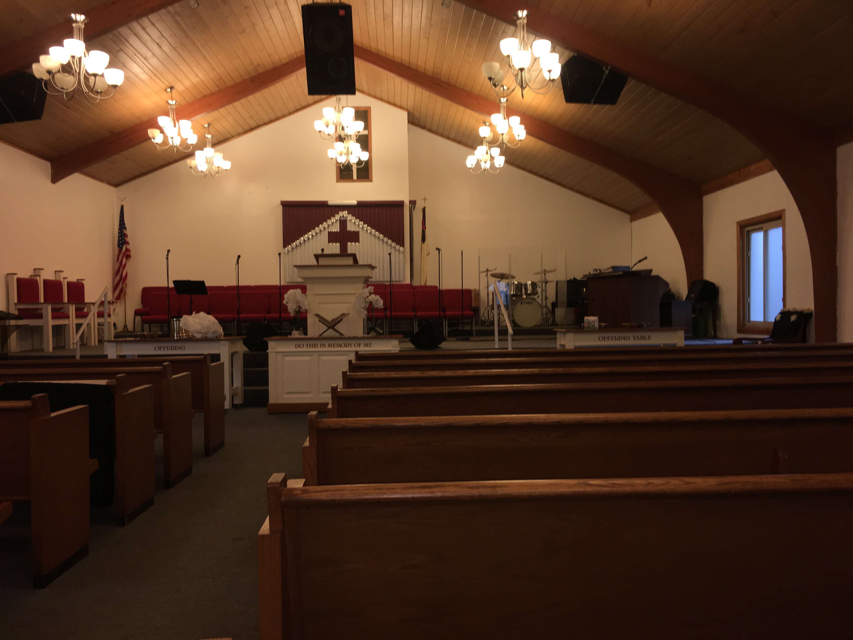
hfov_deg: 61.7
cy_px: 320
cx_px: 426
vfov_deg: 48.2
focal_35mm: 29
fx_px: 715
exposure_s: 1/30
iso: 40
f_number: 2.2
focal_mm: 4.15
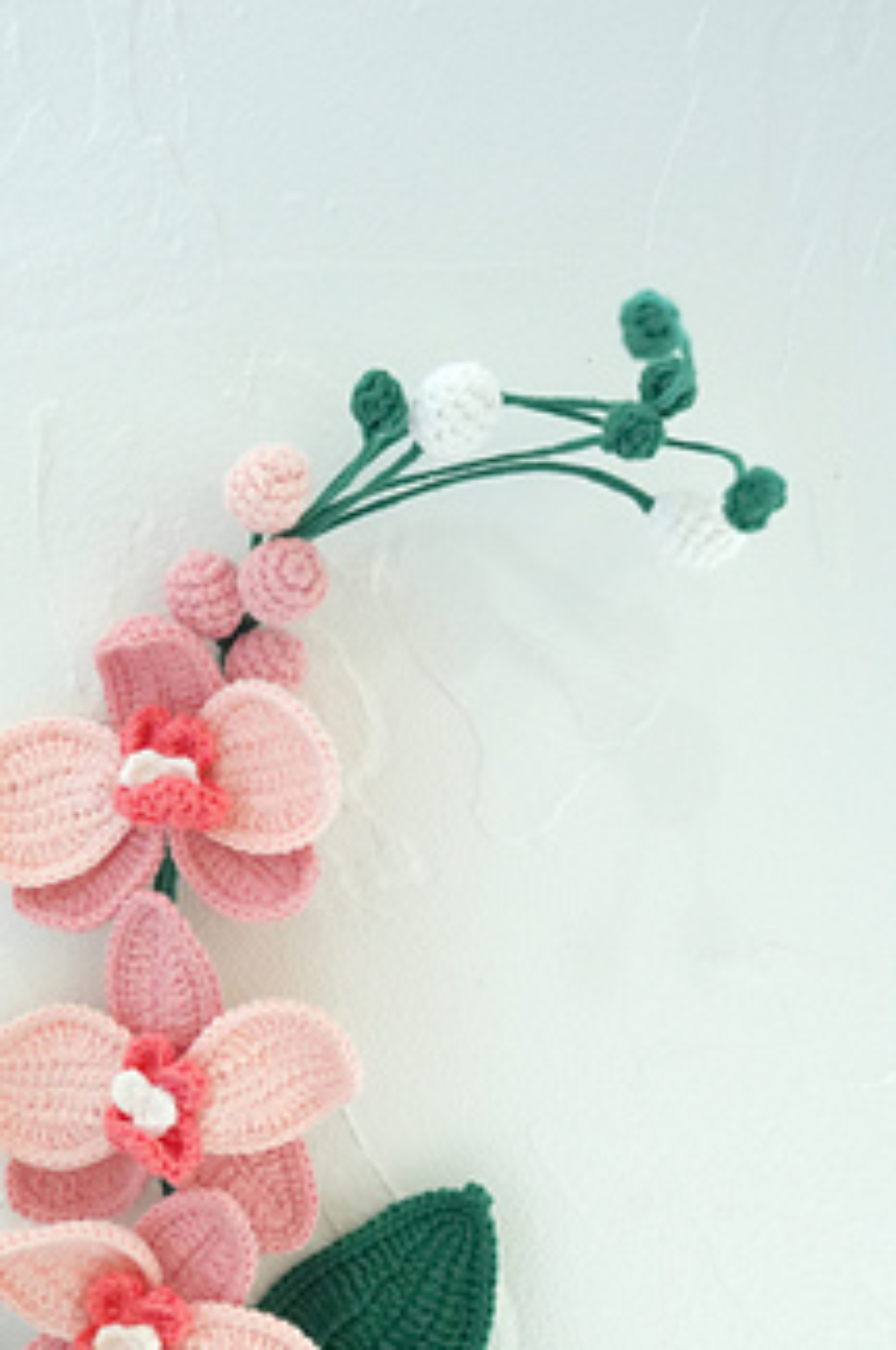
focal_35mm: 85
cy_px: 992
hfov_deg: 15.9
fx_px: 3183
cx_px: 215
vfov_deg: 23.7
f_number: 6.3
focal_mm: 55
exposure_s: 1/500
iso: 4000
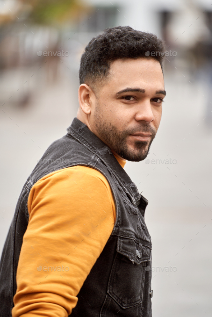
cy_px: 158
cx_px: 106
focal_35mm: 180
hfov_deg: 7.6
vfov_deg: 11.4
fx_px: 1590
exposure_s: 1/250
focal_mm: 180
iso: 125
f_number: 2.8
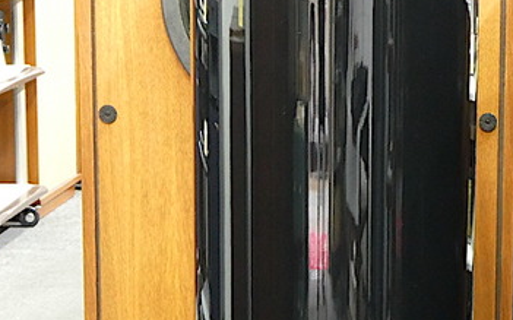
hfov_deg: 14.2
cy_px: 294
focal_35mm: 145
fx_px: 2026
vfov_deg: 9.0
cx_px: 500
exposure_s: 1
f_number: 6.3
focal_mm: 9
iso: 400
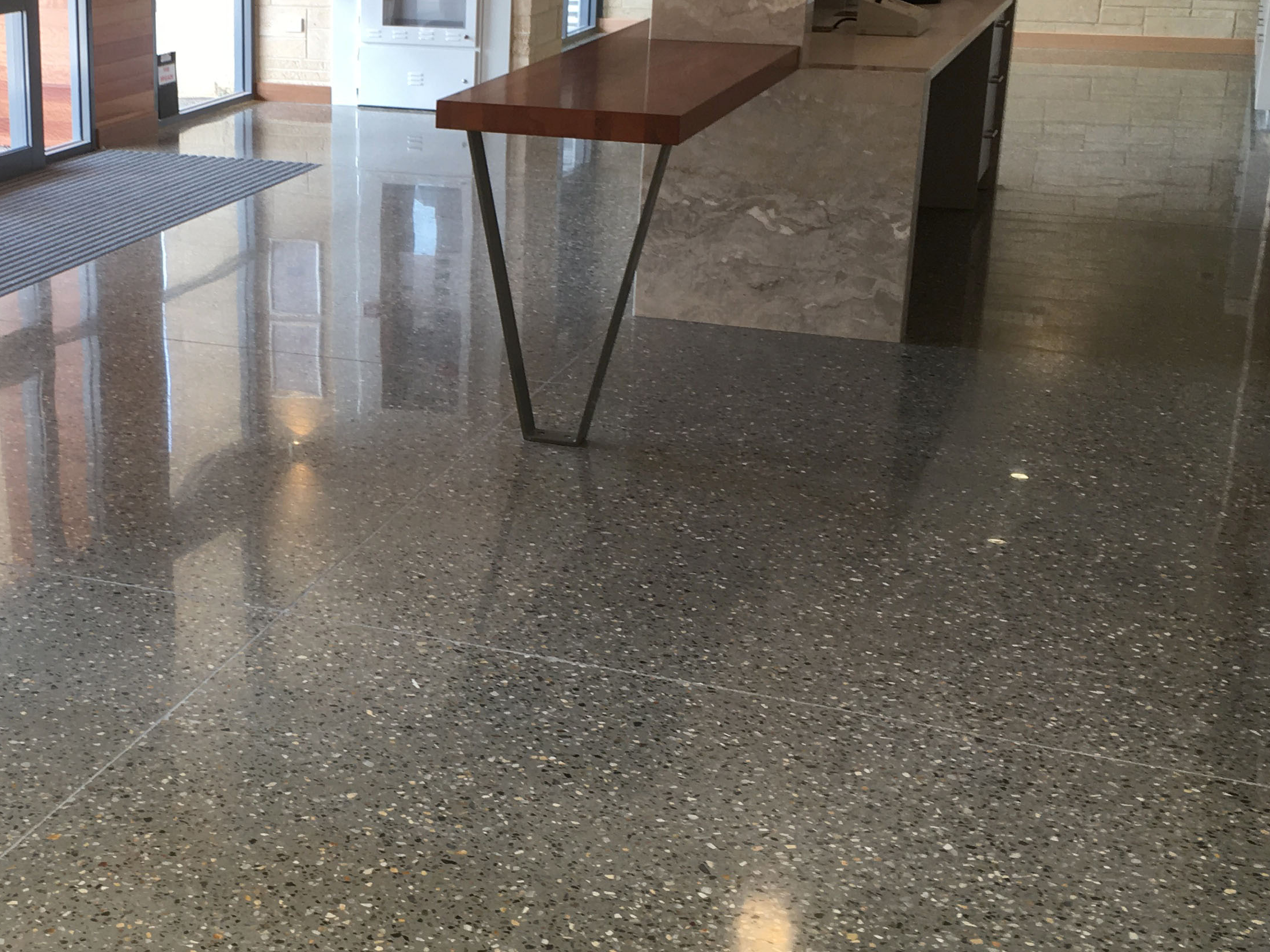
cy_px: 404
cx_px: 237
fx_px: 1945
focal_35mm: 53
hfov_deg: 34.9
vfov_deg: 27.5
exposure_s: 1/50
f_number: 2.2
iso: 25
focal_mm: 4.15
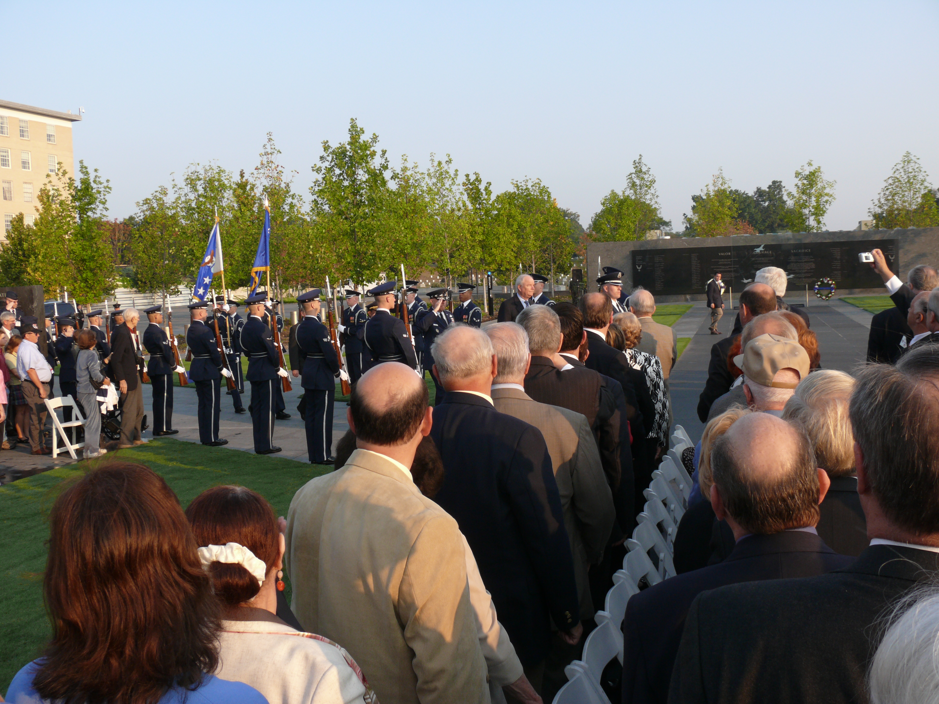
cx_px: 470
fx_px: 949
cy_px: 352
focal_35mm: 35
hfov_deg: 52.6
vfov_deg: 40.7
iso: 100
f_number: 4.5
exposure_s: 1/200
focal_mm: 7.4
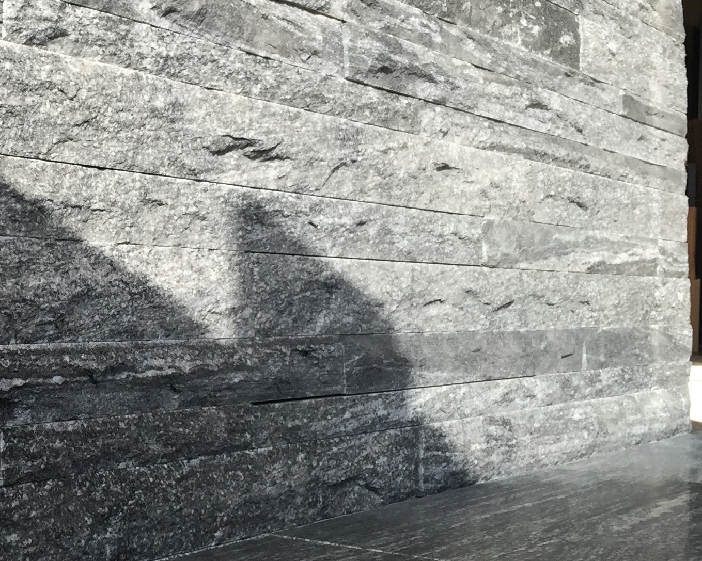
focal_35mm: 68
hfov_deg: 26.2
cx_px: -22
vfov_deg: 22.5
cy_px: 253
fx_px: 1413
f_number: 2.2
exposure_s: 1/60
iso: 40
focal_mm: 4.15
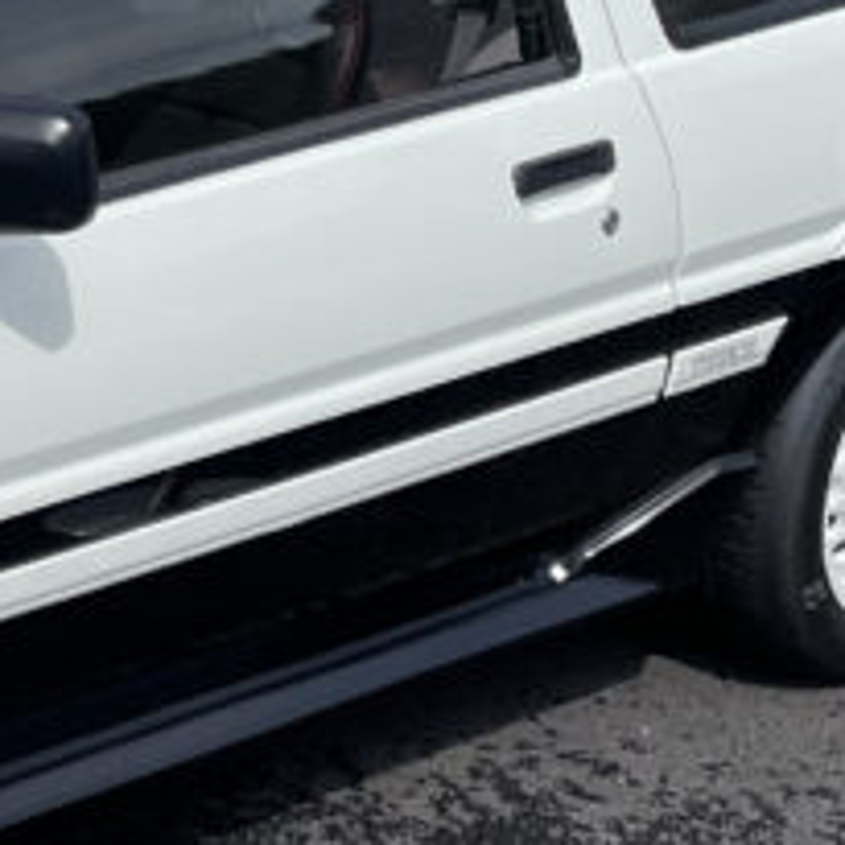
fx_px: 3176
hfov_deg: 13.6
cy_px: 387
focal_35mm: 115
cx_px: -664
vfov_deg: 15.2
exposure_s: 1/4464
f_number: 1.6
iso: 32
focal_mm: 4.2
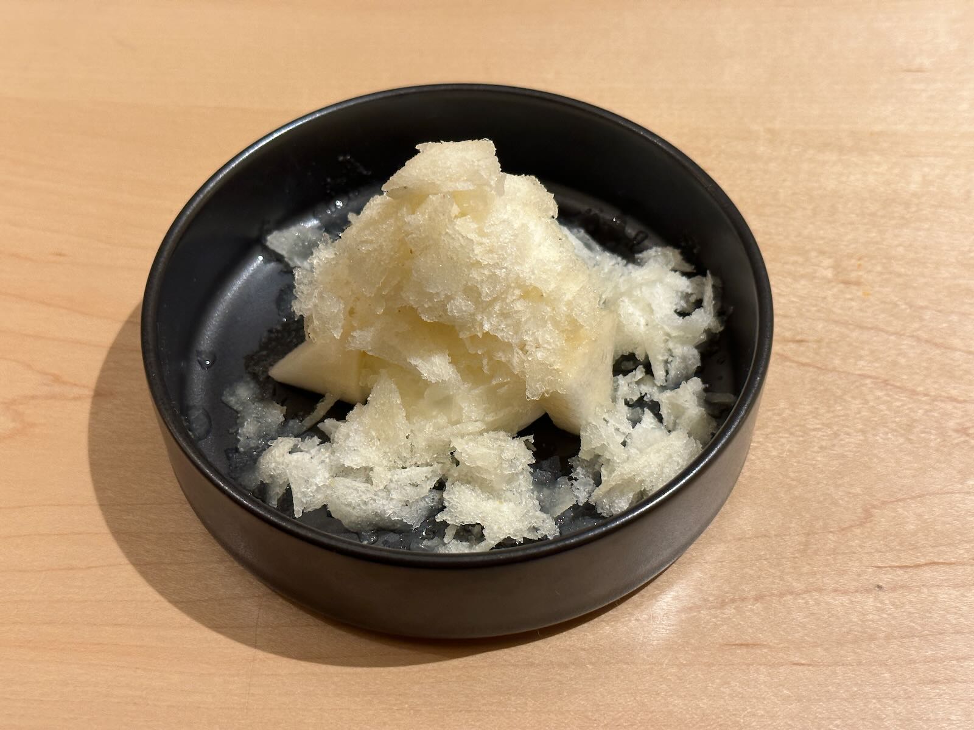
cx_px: 487
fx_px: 1351
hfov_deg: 39.7
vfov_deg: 30.3
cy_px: 365
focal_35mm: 48
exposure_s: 1/50
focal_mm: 6.86
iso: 200
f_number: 1.78
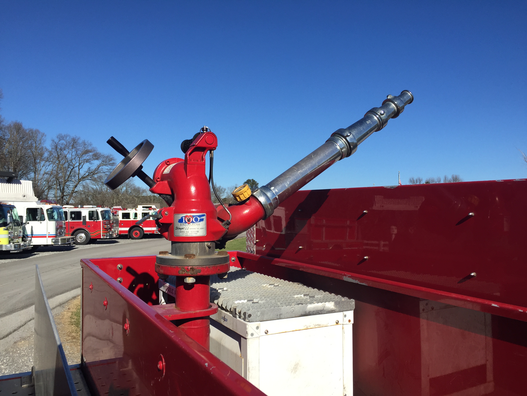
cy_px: 198
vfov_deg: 48.2
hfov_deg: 61.7
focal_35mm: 29
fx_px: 442
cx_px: 264
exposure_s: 1/2475
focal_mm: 4.15
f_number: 2.2
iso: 32
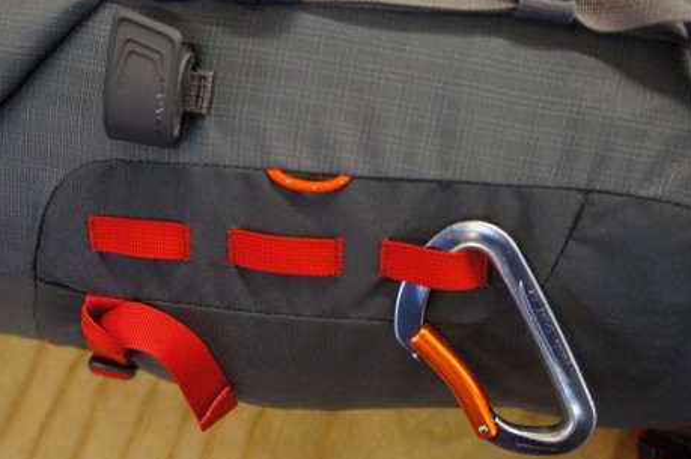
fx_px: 837
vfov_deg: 30.7
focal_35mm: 44
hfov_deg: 44.7
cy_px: 230
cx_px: 289
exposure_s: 1/40
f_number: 4
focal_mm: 23
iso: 800
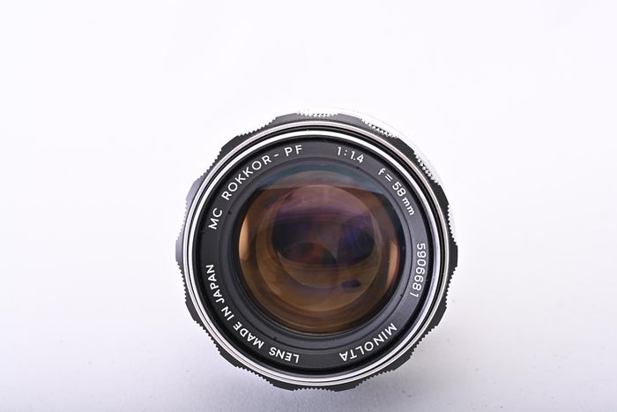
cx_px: 308
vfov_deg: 13.0
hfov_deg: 19.5
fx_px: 1800
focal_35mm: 105
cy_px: 206
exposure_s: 1/200
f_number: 16
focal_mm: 105
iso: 100
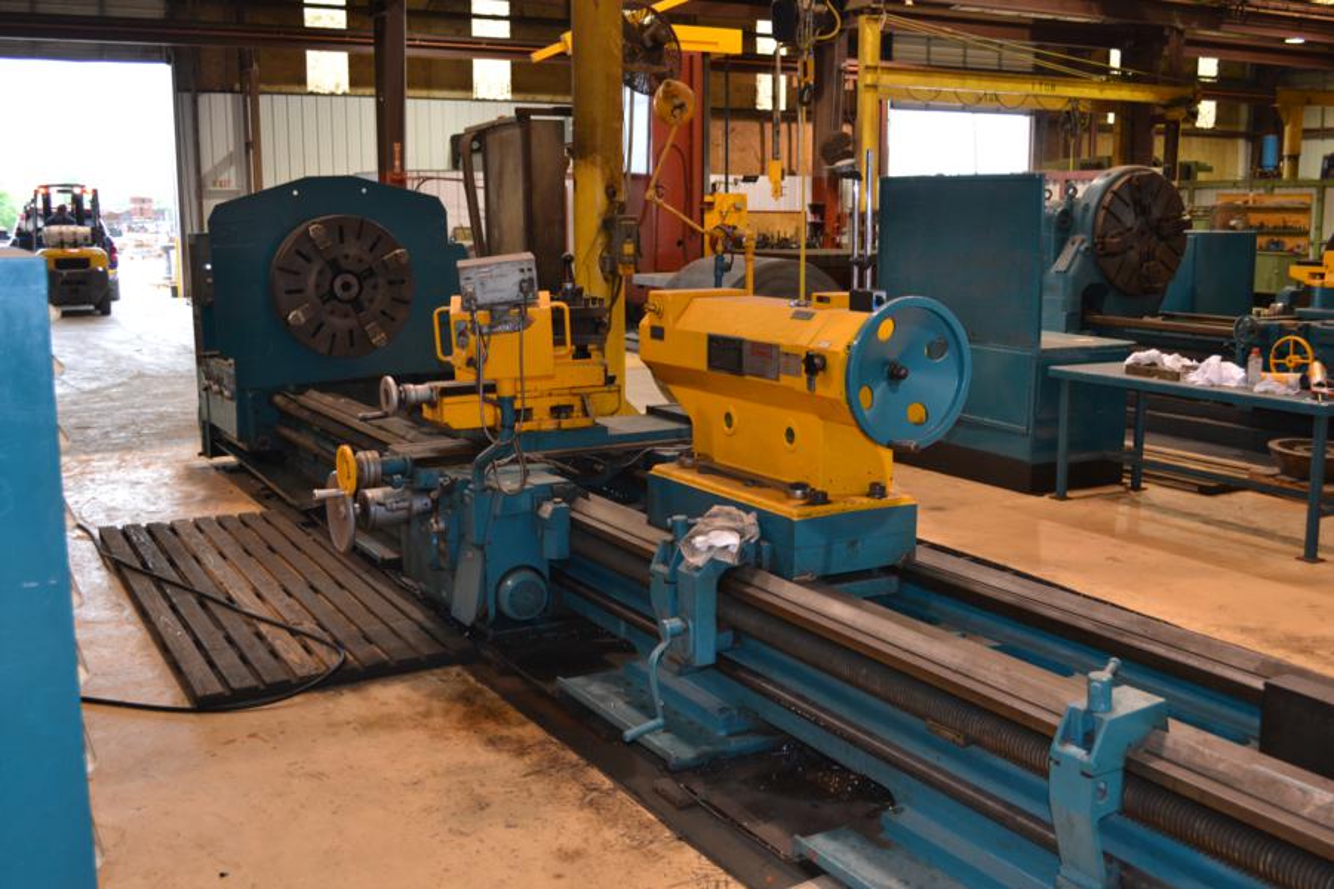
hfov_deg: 53.1
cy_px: 444
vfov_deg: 36.9
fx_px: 1334
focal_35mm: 36
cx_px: 667
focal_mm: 24
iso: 640
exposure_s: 1/60
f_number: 4
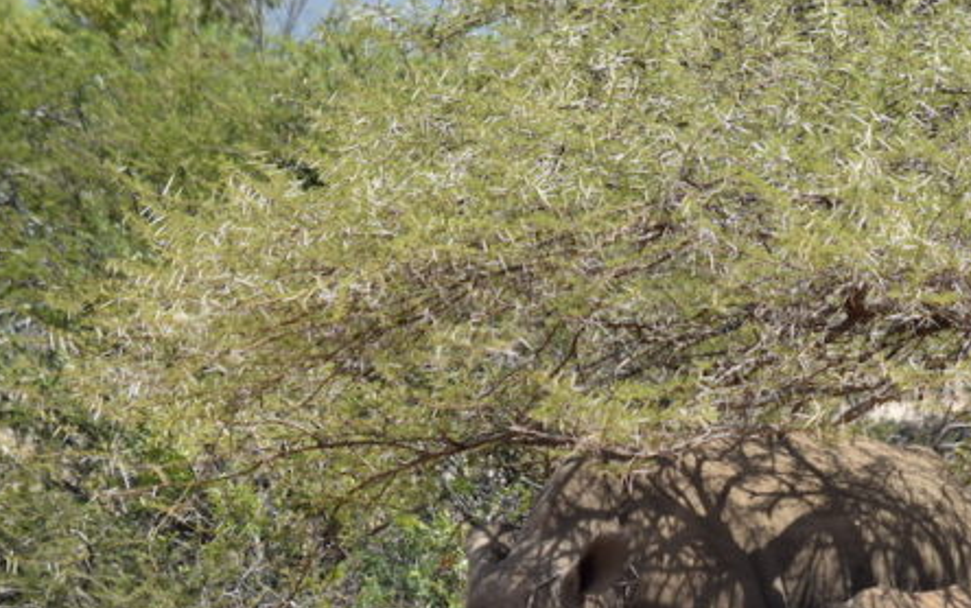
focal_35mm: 489
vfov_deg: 2.7
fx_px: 12944
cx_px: 746
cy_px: 471
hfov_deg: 4.3
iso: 200
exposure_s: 1/640
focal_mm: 185
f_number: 6.3
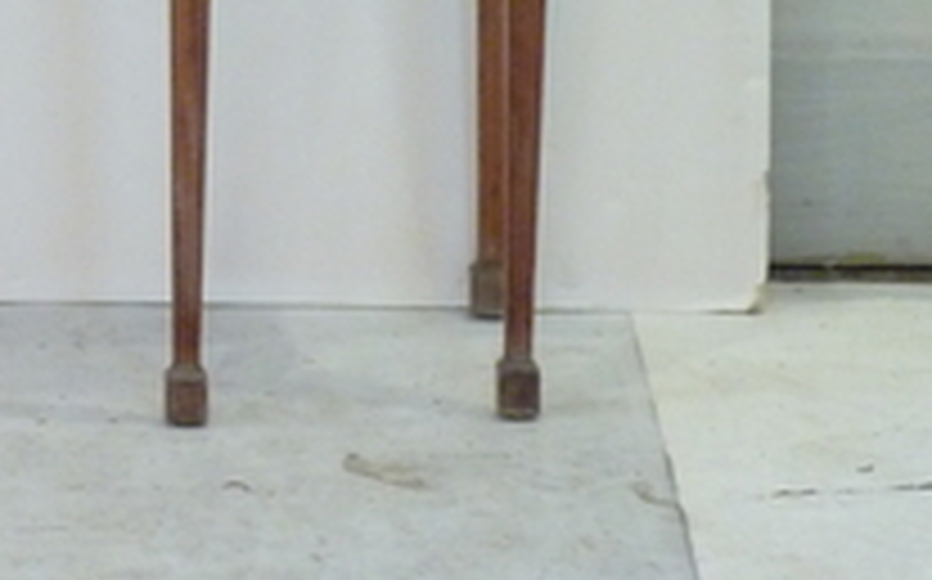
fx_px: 6091
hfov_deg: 8.6
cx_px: -194
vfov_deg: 5.4
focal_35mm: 240
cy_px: -270
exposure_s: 1/8
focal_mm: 12.8
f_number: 4.2
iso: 400
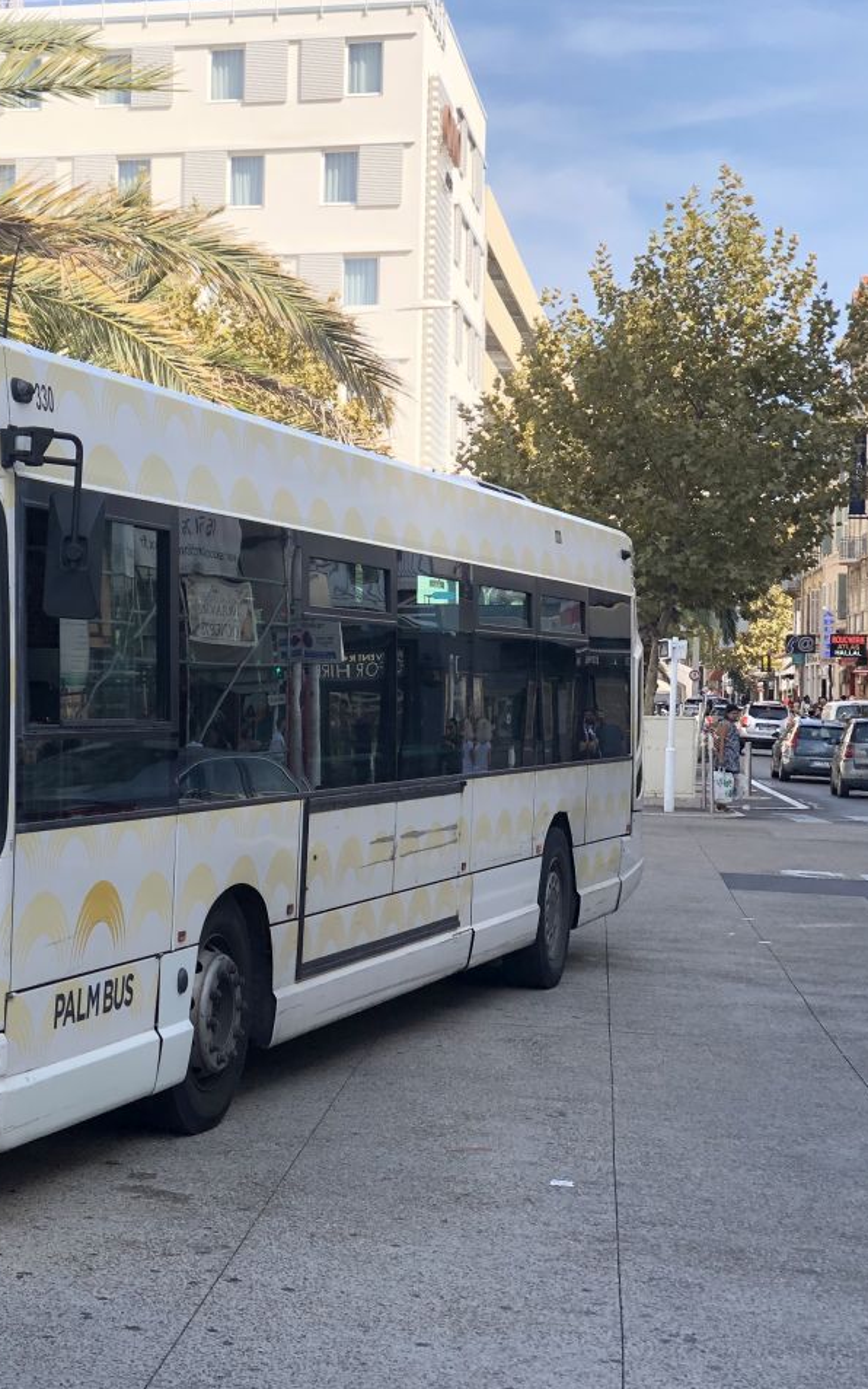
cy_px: 694
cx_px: -45
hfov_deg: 17.1
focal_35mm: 74
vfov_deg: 27.8
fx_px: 2800
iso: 16
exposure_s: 1/444
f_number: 2.4
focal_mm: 6
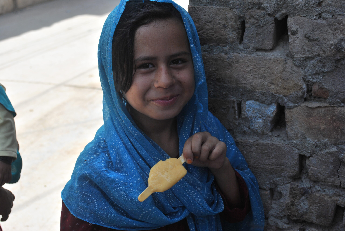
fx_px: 547
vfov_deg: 23.8
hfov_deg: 35.0
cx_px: 172
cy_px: 116
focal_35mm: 57
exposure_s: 1/160
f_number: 6.3
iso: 100
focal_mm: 38
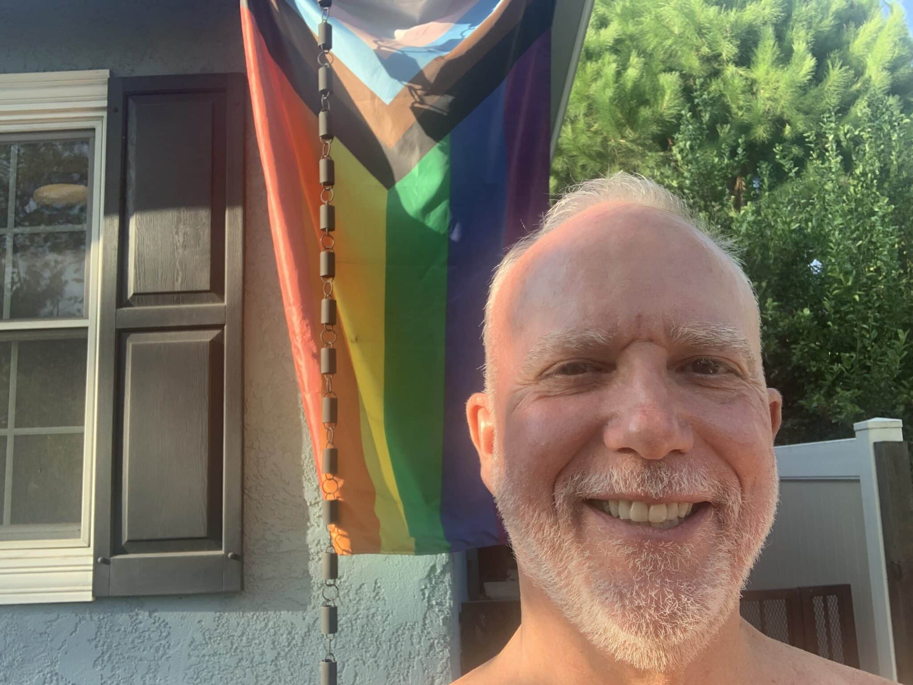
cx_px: 456
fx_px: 844
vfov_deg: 44.2
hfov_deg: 56.8
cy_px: 342
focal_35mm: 32
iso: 16
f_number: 2.2
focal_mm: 2.87
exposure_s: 1/121
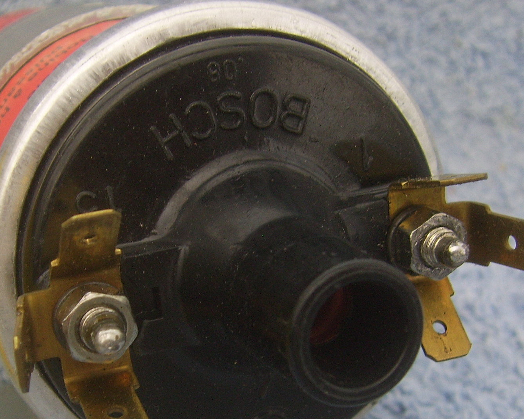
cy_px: 293
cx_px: 213
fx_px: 1117
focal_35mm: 72
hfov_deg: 26.4
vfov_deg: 21.2
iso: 50
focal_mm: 7.8
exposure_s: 1/100
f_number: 3.5
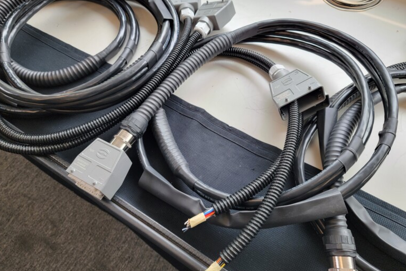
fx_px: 293
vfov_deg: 49.5
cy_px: 121
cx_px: 205
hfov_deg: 69.4
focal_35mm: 26
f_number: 1.8
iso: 50
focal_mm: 6.7
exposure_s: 1/120
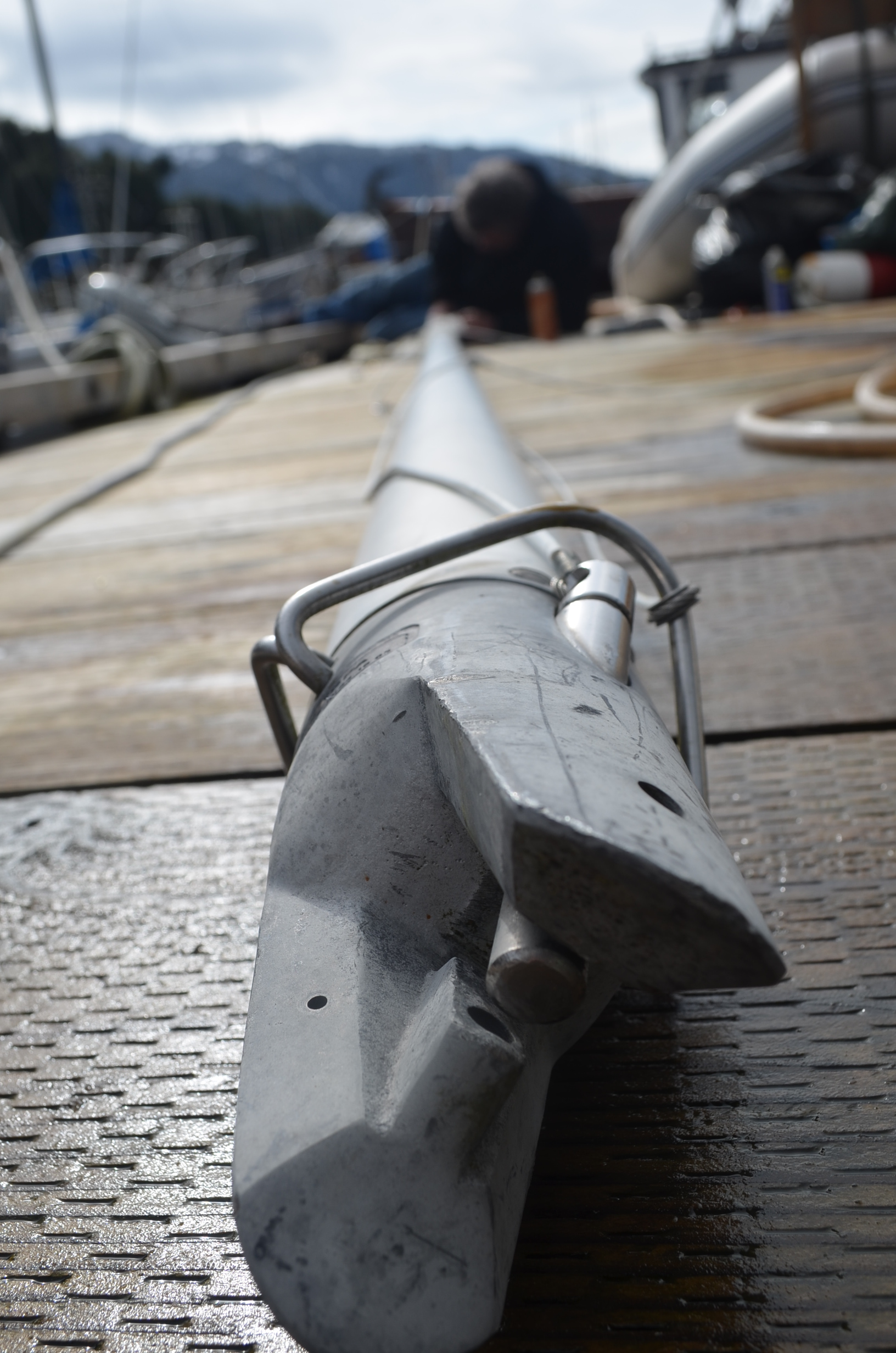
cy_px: 676
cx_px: 448
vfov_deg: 53.2
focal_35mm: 36
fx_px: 1350
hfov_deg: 36.7
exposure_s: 1/320
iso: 100
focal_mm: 24
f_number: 8
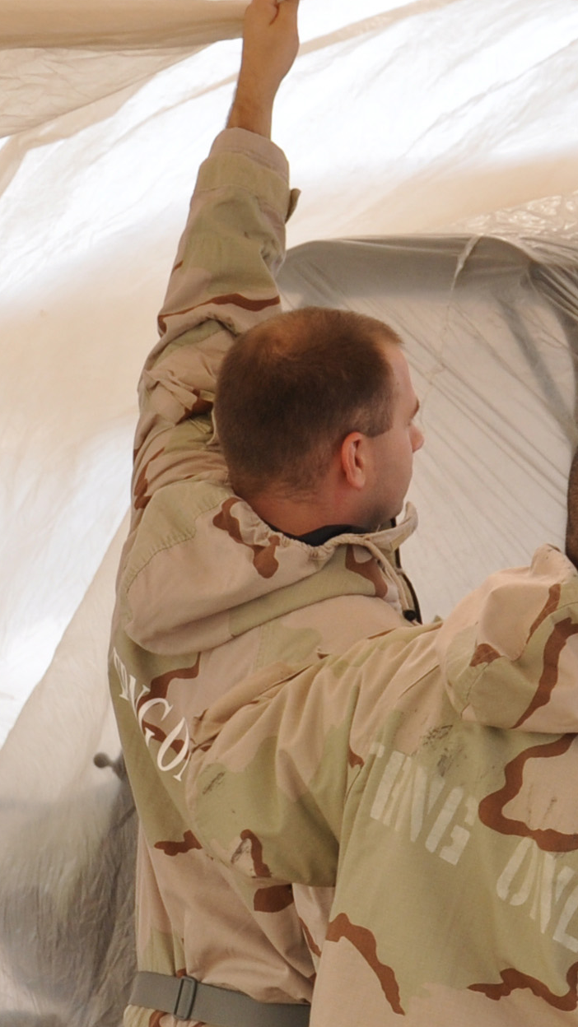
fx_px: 3673
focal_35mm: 135
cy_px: 764
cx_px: 521
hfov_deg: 9.0
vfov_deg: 15.9
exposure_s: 1/800
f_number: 5
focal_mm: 25
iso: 250
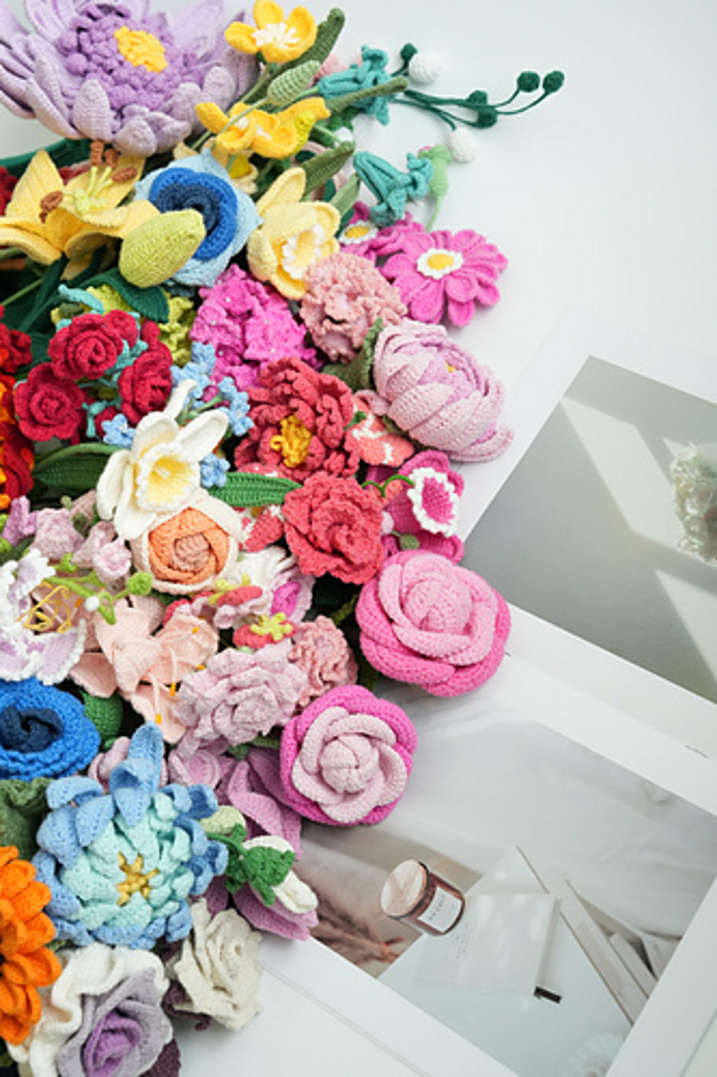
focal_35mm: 64
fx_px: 1913
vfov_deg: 31.4
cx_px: 358
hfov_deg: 21.2
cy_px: 538
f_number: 7.1
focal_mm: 64
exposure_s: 1/500
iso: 4000
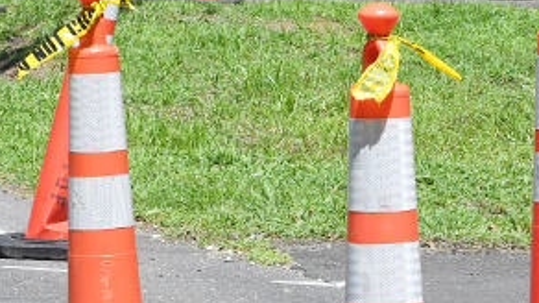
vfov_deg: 4.7
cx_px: 432
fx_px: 3686
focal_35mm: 258
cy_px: 321
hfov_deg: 8.3
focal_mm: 40
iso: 200
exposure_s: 1/250
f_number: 6.3
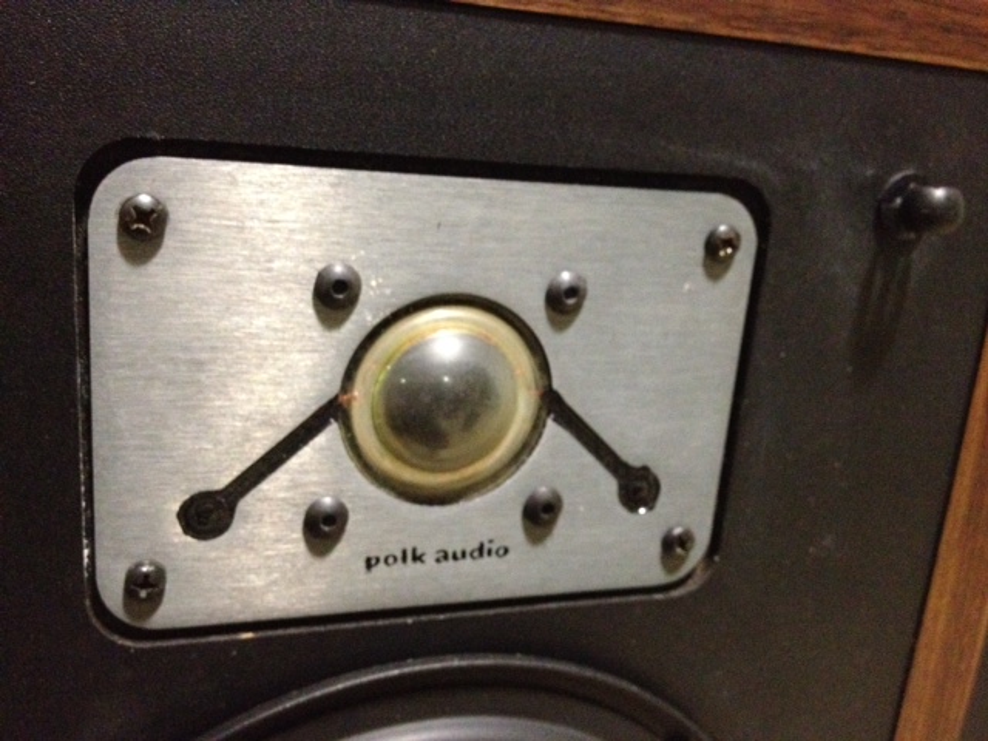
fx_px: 999
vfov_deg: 40.7
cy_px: 370
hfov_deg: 52.6
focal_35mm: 35
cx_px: 494
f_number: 2.4
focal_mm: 4.28
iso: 800
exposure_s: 1/15
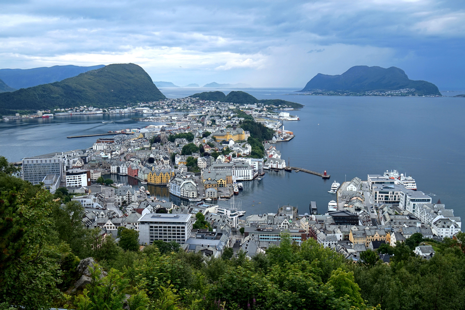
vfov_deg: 38.3
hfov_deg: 55.1
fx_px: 445
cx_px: 232
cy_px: 155
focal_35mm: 34
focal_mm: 23
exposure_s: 1/200
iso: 100
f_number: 8
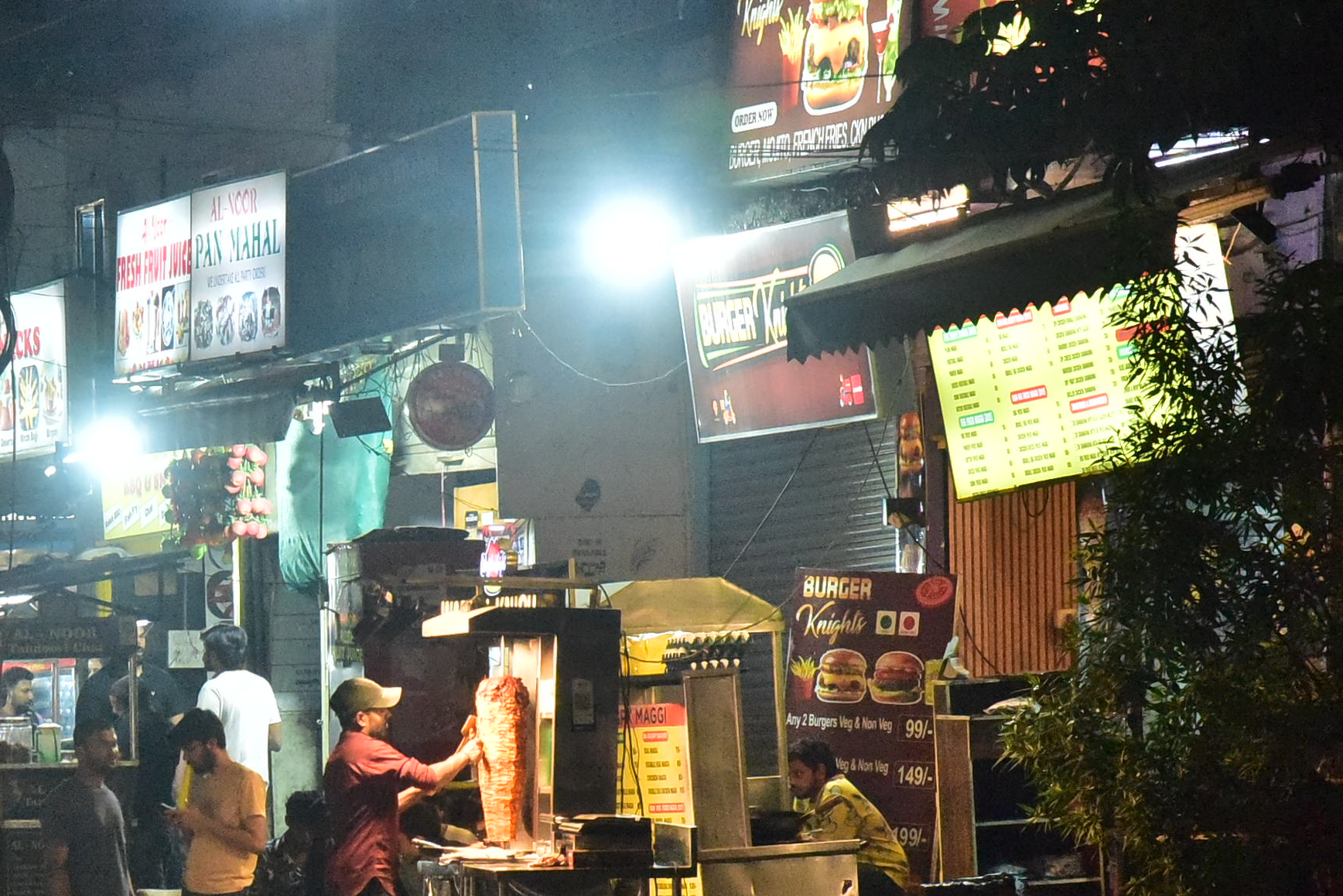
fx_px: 7910
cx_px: -10
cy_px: 683
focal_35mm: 212
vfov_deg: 6.5
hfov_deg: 9.6
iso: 8000
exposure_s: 1/320
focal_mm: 100
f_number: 7.1
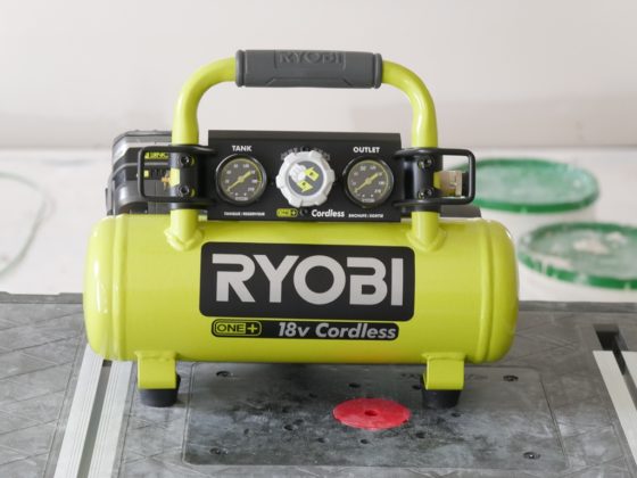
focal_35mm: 110
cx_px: 318
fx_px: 2024
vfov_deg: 13.5
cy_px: 239
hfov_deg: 17.9
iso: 2500
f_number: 5.1
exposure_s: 1/125
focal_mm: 55
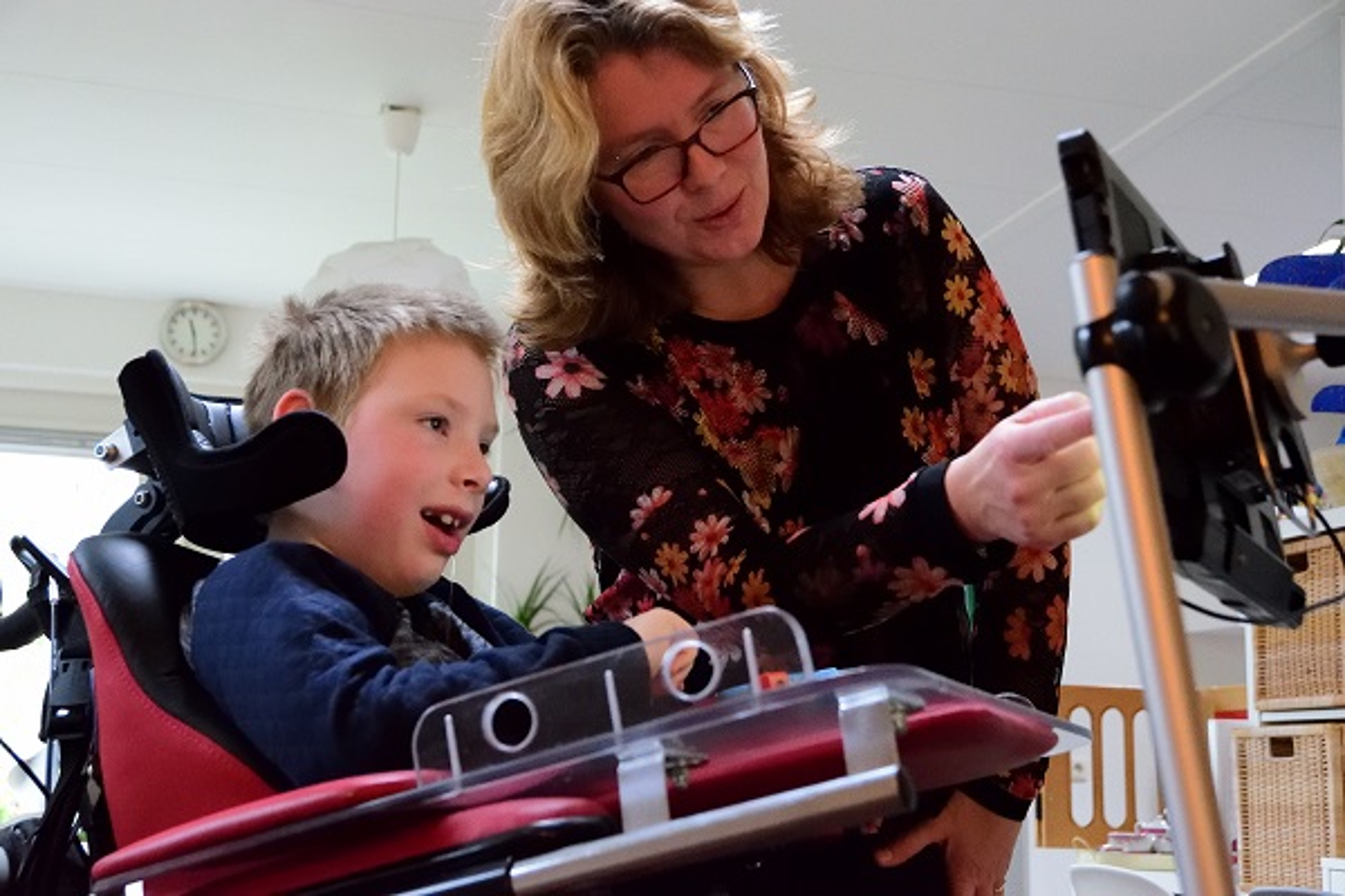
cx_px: 672
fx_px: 1905
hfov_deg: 38.9
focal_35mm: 51
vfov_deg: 26.5
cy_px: 448
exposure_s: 1/80
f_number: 5.6
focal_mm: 34
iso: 8000
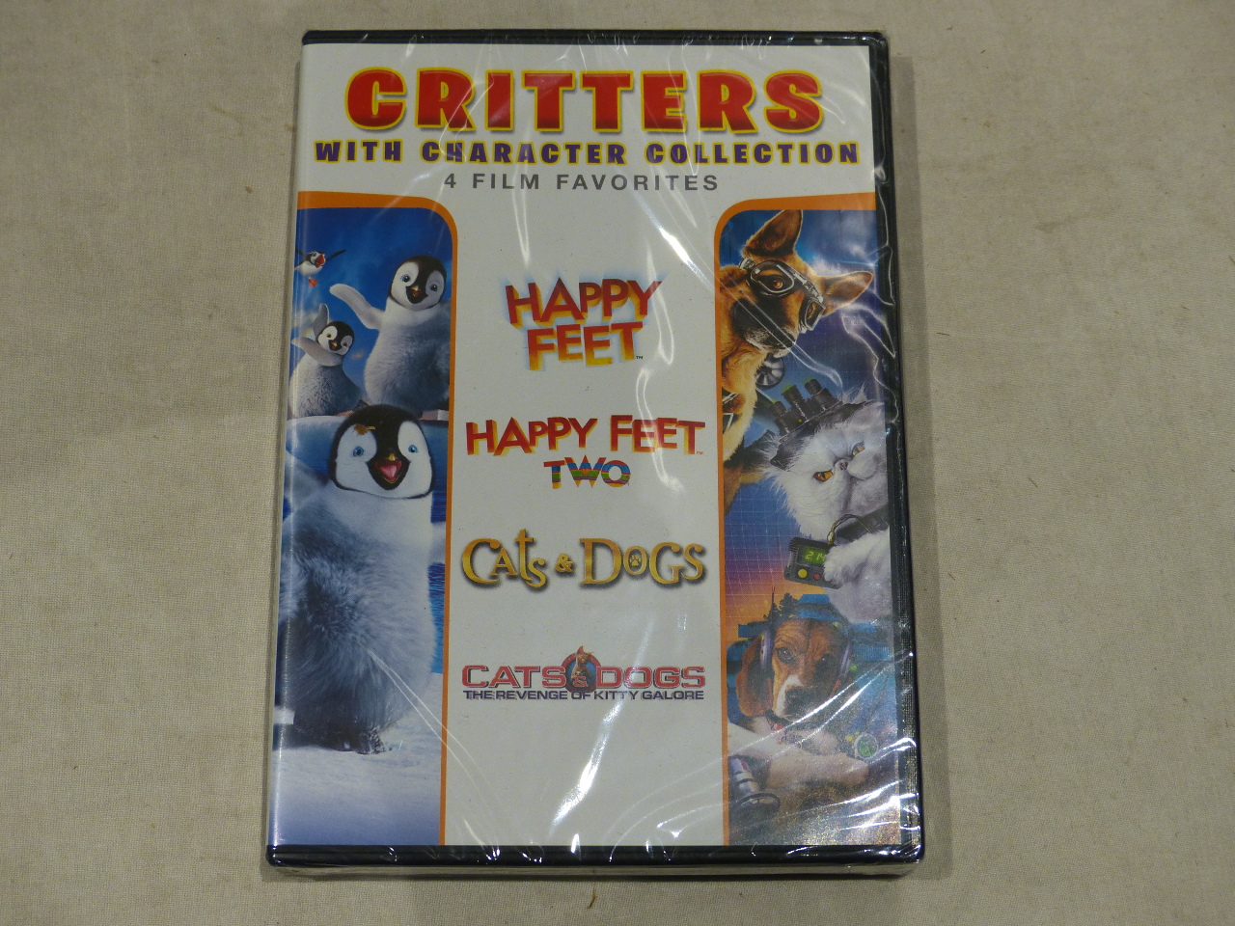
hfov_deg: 31.7
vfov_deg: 24.0
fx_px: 2176
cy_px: 463
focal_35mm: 61
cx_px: 618
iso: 200
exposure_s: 1/60
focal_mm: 10.9
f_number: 2.8
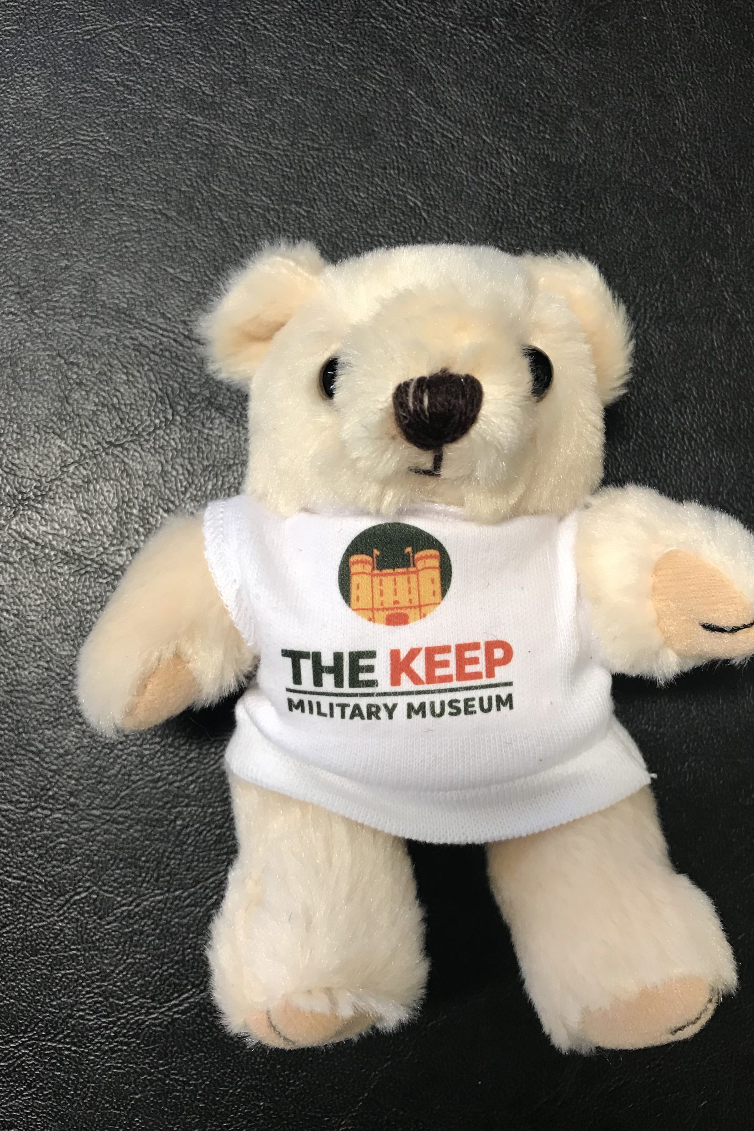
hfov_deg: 43.5
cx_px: 426
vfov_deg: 61.9
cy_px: 562
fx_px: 942
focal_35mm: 30
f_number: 1.8
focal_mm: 3.99
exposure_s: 1/20
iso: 40
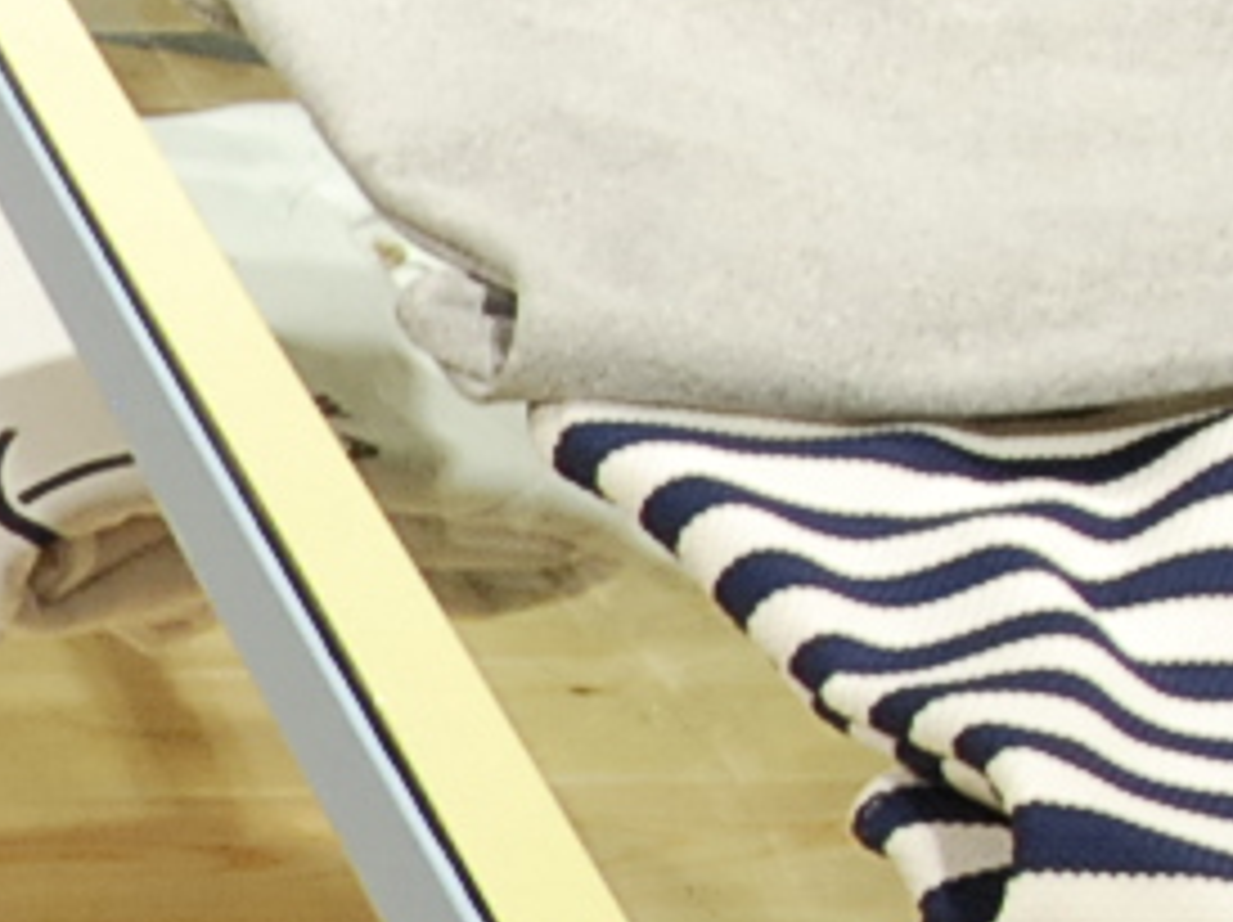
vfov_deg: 12.6
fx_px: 4000
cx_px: -1404
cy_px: 1277
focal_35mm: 112
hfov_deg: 14.1
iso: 500
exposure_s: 1/13
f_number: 10
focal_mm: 11
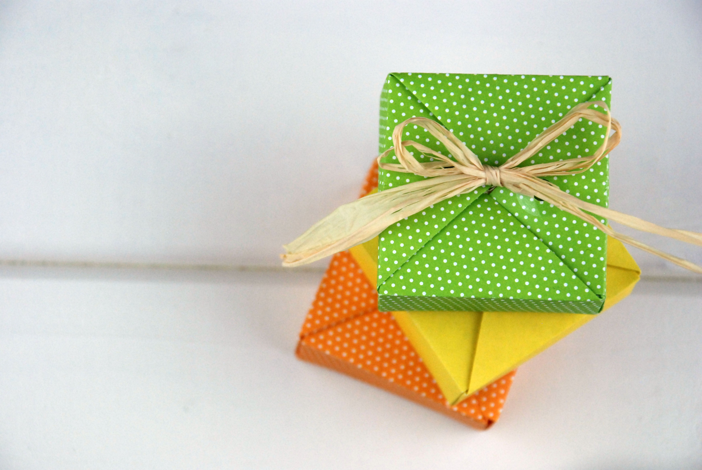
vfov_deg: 10.8
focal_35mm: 128
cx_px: 351
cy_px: 235
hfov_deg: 16.1
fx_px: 2489
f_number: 5.6
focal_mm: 85
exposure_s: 1/200
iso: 800
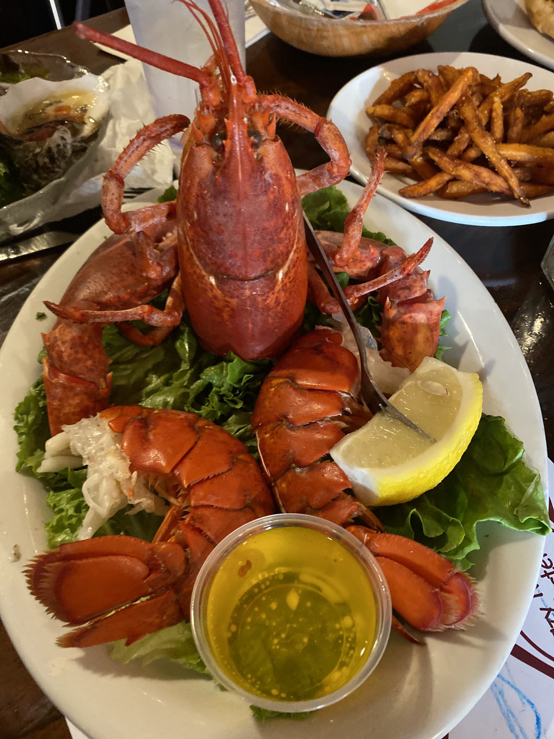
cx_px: 277
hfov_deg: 53.1
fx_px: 555
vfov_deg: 67.3
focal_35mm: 26
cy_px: 370
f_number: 1.8
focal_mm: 4.25
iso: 800
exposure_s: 1/30
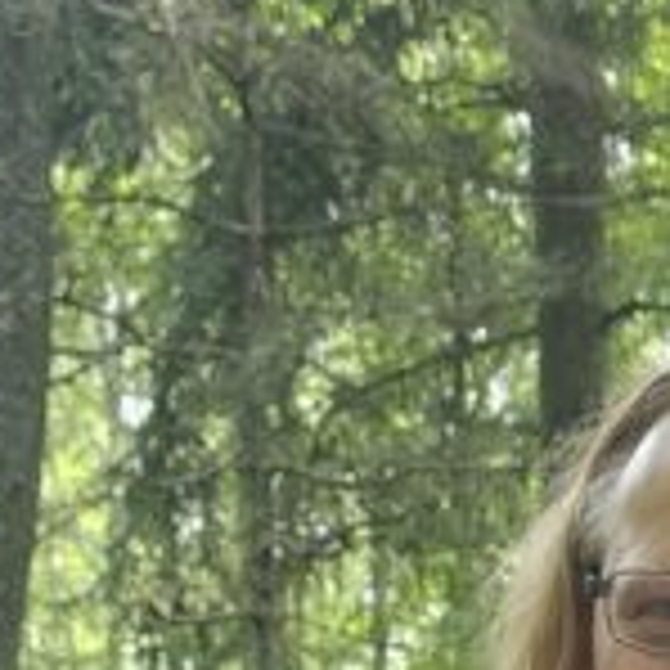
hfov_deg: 11.4
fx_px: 3219
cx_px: 994
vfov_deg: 10.8
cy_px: 1358
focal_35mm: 147
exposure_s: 1/100
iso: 100
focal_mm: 6.3
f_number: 1.7
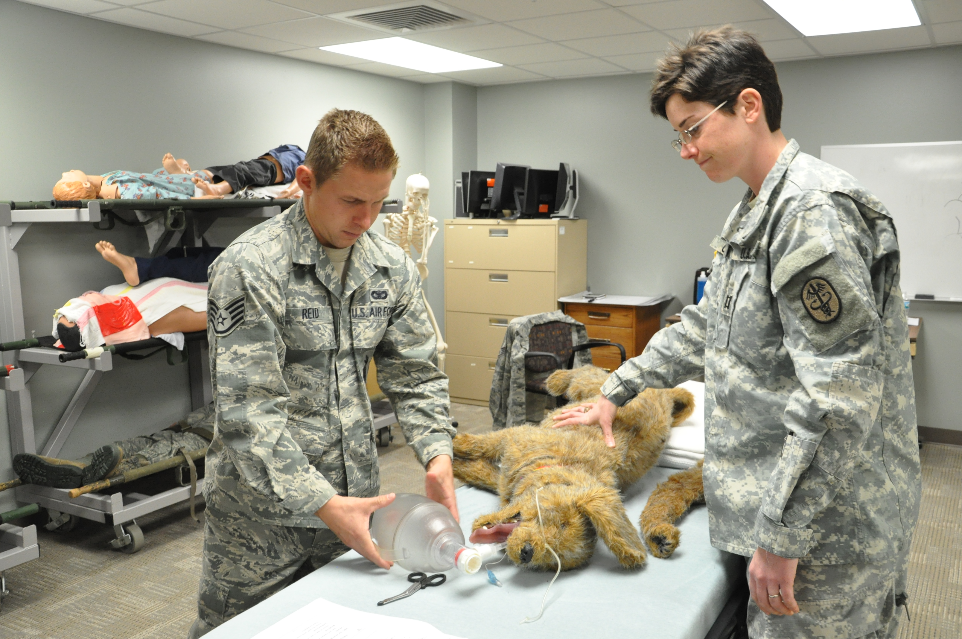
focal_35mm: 33
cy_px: 320
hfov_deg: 57.3
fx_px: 881
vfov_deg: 39.9
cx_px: 481
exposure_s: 1/50
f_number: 7.1
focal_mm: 22
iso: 1600
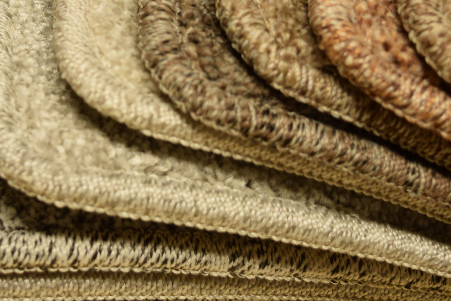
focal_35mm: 91
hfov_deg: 22.2
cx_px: 114
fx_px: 1140
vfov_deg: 15.0
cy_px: 95
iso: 800
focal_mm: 36
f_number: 5.6
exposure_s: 1/125
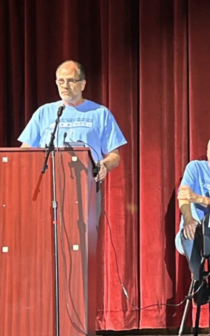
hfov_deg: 21.8
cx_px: 309
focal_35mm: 50
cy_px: 181
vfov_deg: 40.3
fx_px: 458
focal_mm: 6.86
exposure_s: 1/60
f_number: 1.78
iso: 640
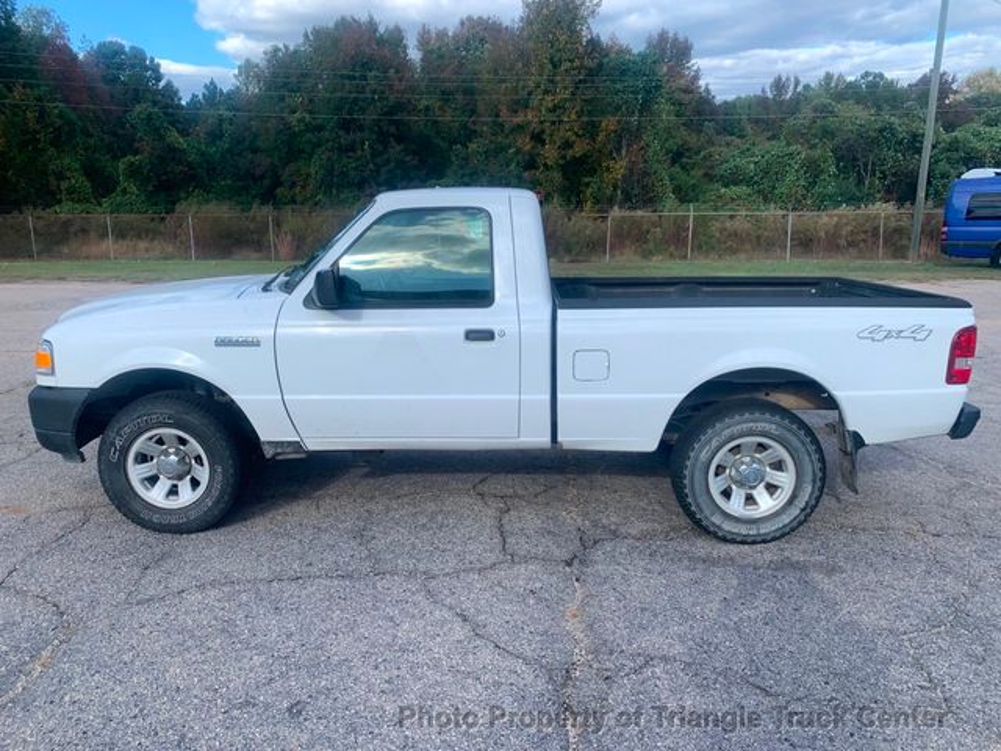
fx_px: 752
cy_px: 376
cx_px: 500
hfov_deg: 67.3
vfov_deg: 53.1
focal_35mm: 26
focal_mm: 4.25
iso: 25
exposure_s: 1/1100
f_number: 1.8
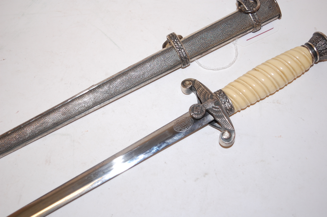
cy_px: 108
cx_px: 164
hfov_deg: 36.9
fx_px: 490
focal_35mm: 54
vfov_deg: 25.0
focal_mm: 36
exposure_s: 1/60
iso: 400
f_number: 4.8
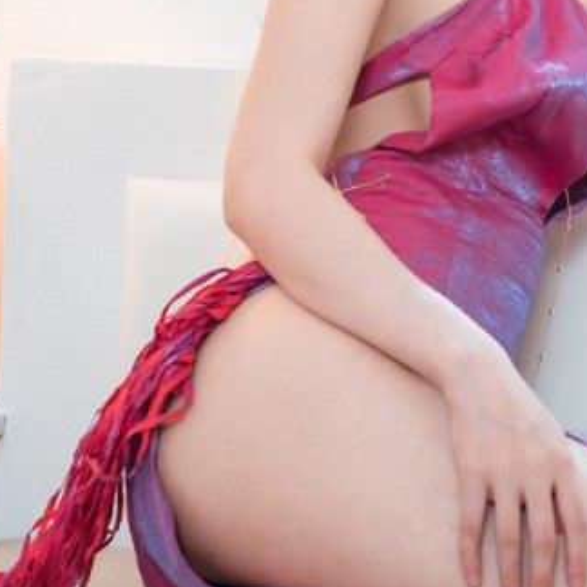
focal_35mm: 126
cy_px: 145
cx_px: 409
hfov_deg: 13.8
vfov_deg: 13.8
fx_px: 2417
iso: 320
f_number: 2.8
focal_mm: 40
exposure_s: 1/125
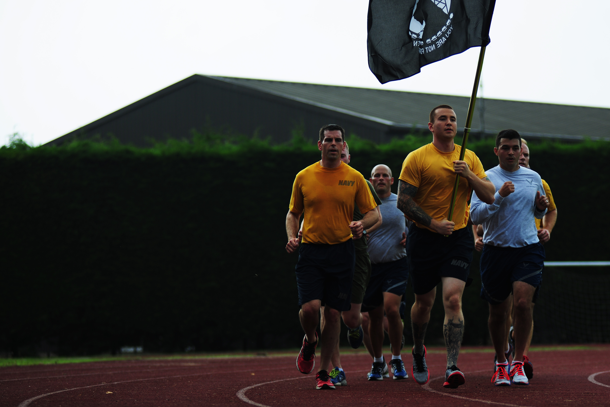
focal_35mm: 113
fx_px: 1915
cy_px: 202
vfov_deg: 12.1
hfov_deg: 18.1
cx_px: 307
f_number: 2.8
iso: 125
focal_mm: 112
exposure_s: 1/2000
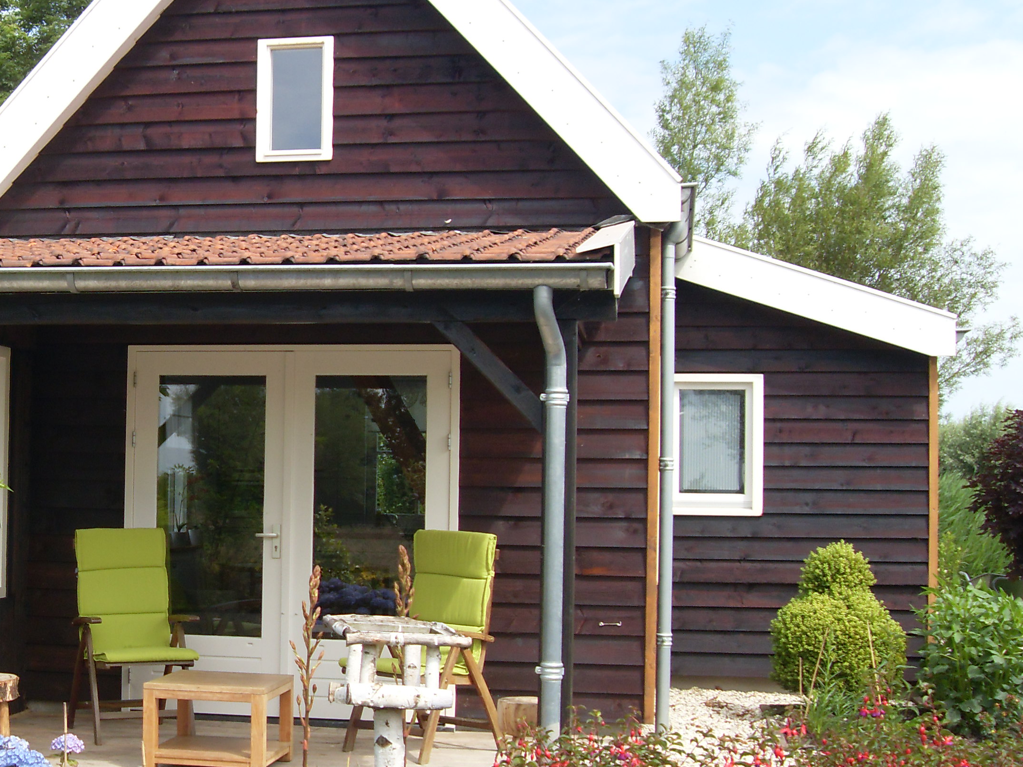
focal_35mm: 56
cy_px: 432
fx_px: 1655
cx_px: 289
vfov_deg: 26.1
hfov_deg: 33.8
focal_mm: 6.3
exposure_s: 1/125
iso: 80
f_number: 7
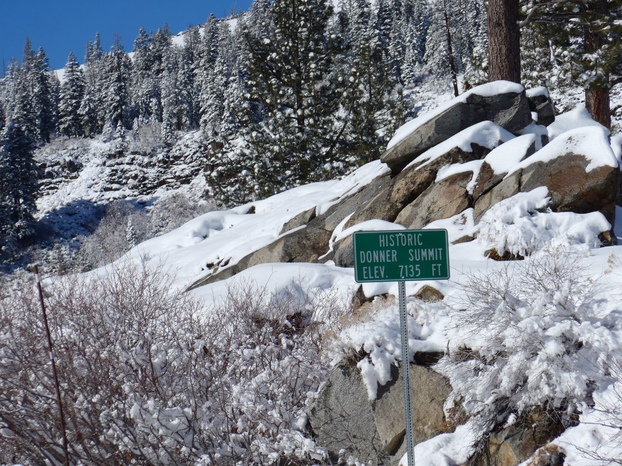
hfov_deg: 8.9
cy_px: 233
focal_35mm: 222
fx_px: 3989
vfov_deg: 6.7
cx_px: 311
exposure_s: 1/1000
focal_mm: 42.8
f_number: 5.9
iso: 80
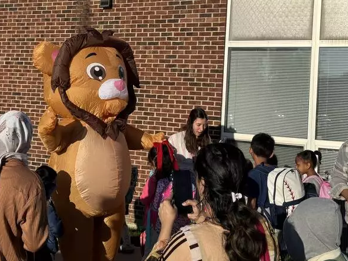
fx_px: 493
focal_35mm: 49
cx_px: 140
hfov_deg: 38.8
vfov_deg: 29.4
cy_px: 82
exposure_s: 1/7092
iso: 80
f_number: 1.78
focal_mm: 6.76
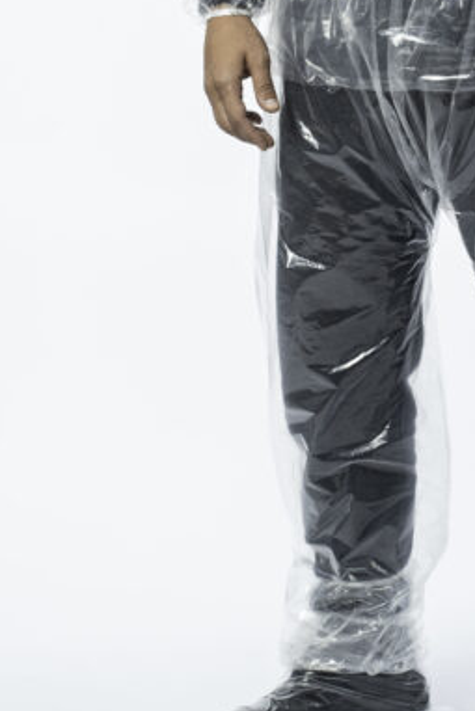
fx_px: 4508
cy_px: 2
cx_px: 450
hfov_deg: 6.0
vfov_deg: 9.0
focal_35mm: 228
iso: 500
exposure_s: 1/250
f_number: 8
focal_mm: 85
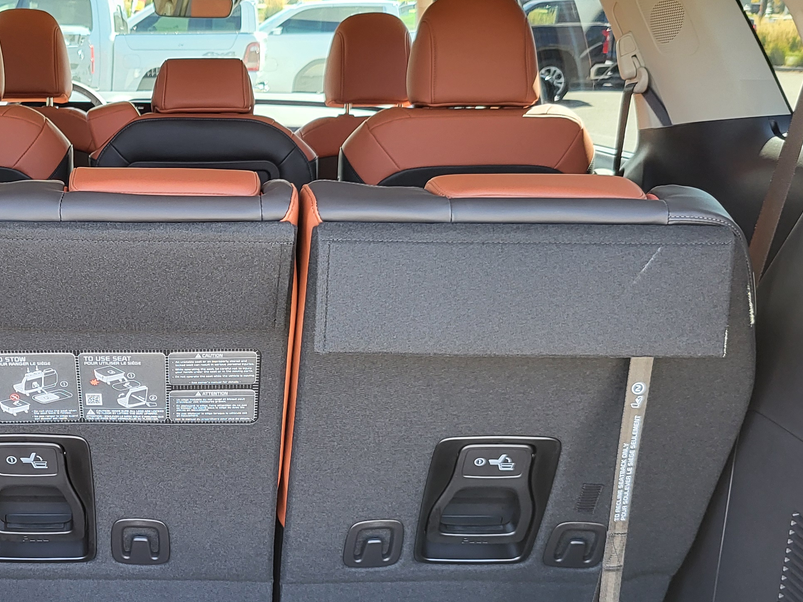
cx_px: 199
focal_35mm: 54
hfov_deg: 34.8
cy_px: 459
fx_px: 1253
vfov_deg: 26.6
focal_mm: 5.4
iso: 100
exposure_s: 1/120
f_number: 1.8
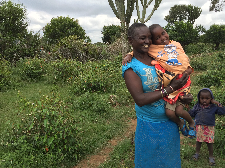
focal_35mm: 32
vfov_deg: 44.2
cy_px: 85
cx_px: 122
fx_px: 208
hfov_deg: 56.7
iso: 32
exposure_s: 1/694
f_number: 2.2
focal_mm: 4.15
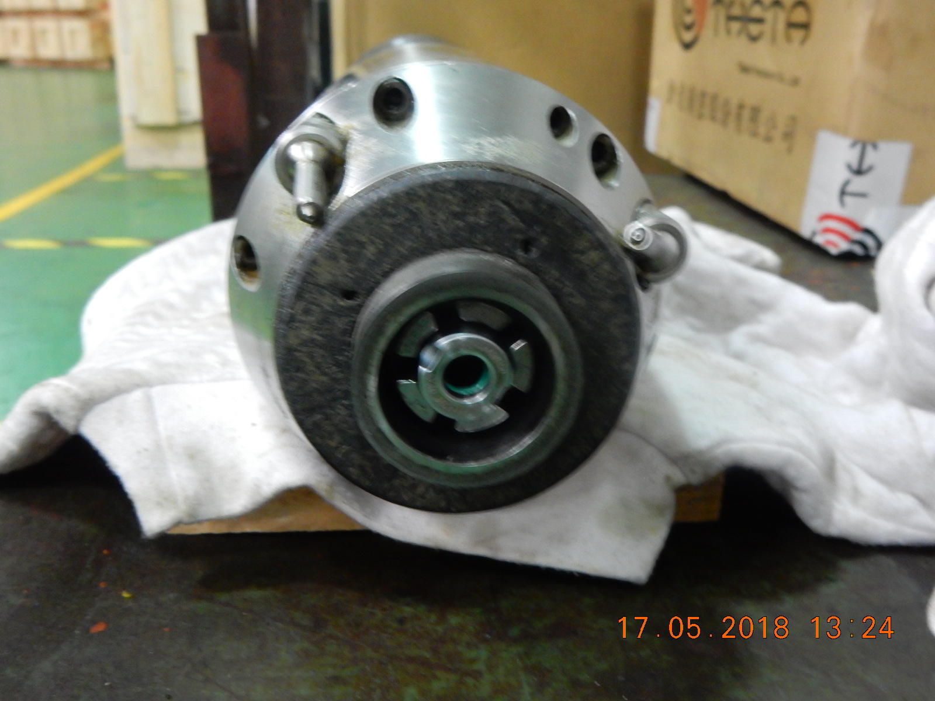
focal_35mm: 36
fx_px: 972
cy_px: 350
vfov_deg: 39.7
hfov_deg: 51.4
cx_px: 468
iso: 640
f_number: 4
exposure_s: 1/8
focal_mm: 6.4
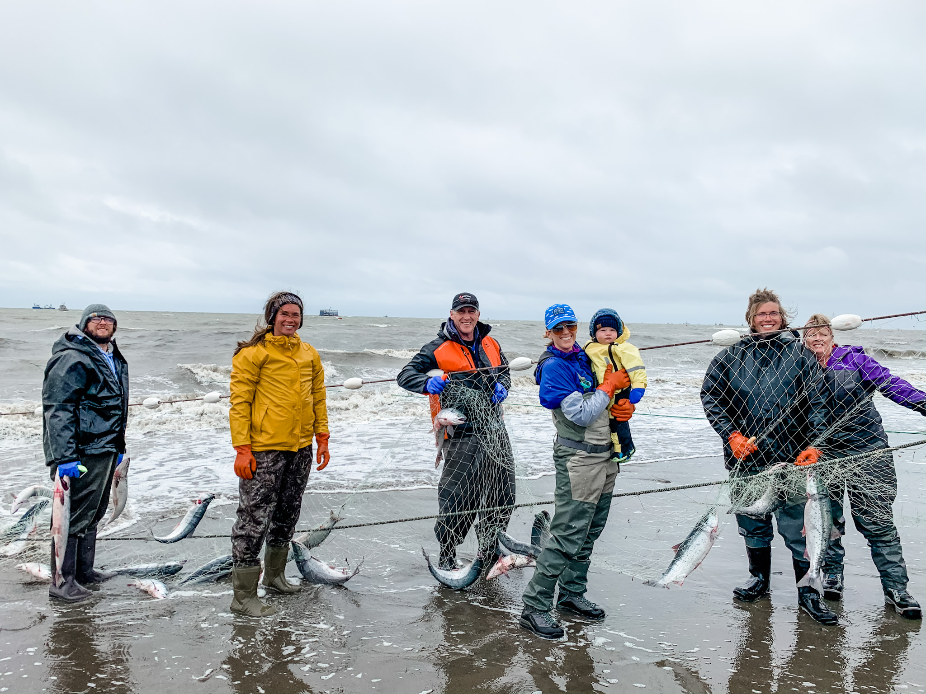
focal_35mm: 26
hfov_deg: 67.3
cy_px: 347
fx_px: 696
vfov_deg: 53.1
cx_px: 463
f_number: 1.8
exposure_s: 1/3400
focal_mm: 4.25
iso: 25
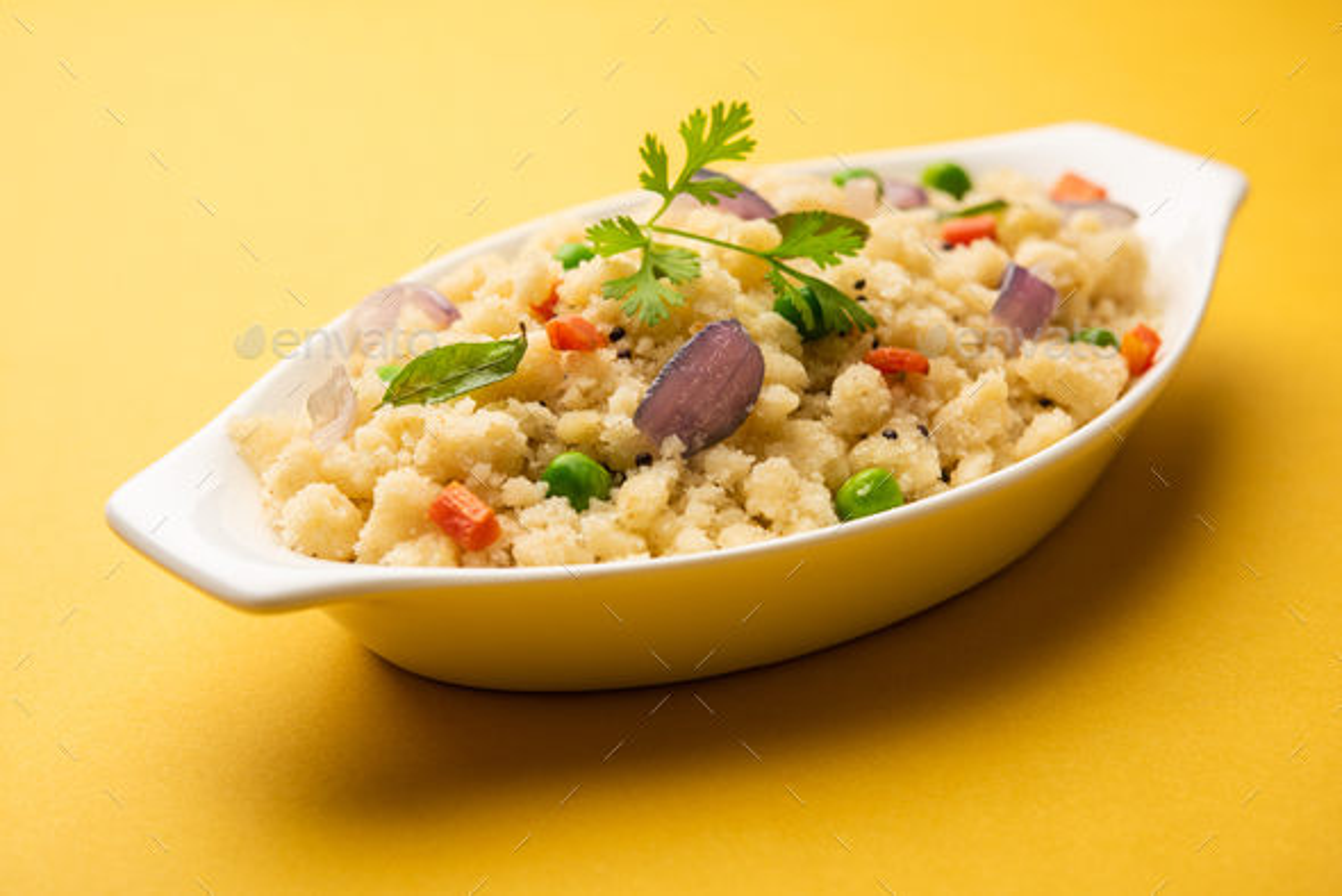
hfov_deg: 33.4
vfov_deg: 22.6
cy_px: 448
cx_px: 671
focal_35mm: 60
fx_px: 2238
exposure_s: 1/125
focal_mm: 60
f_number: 7.1
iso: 100
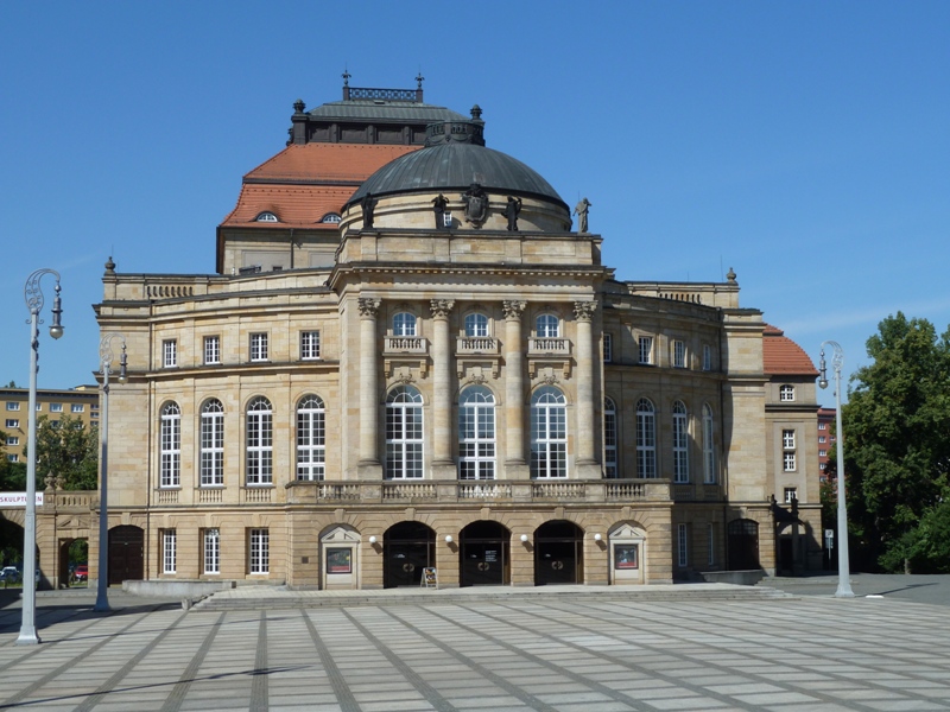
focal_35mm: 55
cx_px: 475
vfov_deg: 26.6
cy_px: 356
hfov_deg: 34.9
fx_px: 1509
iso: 80
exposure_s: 1/500
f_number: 5.6
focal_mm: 9.1
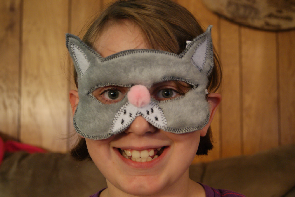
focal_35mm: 50
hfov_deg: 39.6
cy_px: 106
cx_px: 148
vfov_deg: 27.1
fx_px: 410
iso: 400
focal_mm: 30
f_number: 4.5
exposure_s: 1/4
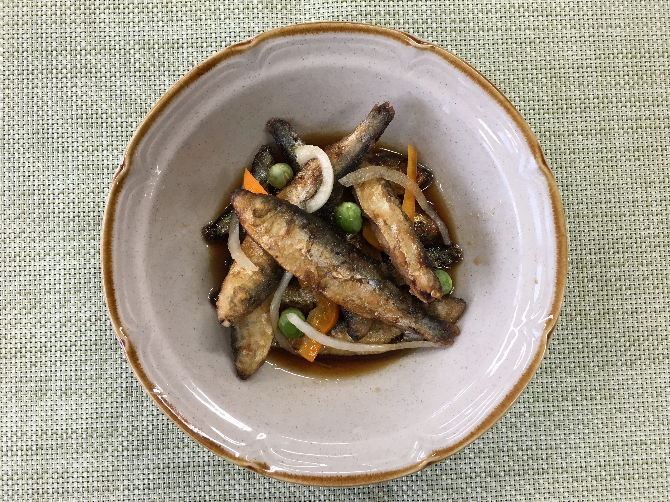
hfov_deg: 61.7
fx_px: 561
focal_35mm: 29
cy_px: 251
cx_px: 335
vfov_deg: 48.2
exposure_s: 1/30
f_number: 2.2
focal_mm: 4.15
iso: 32
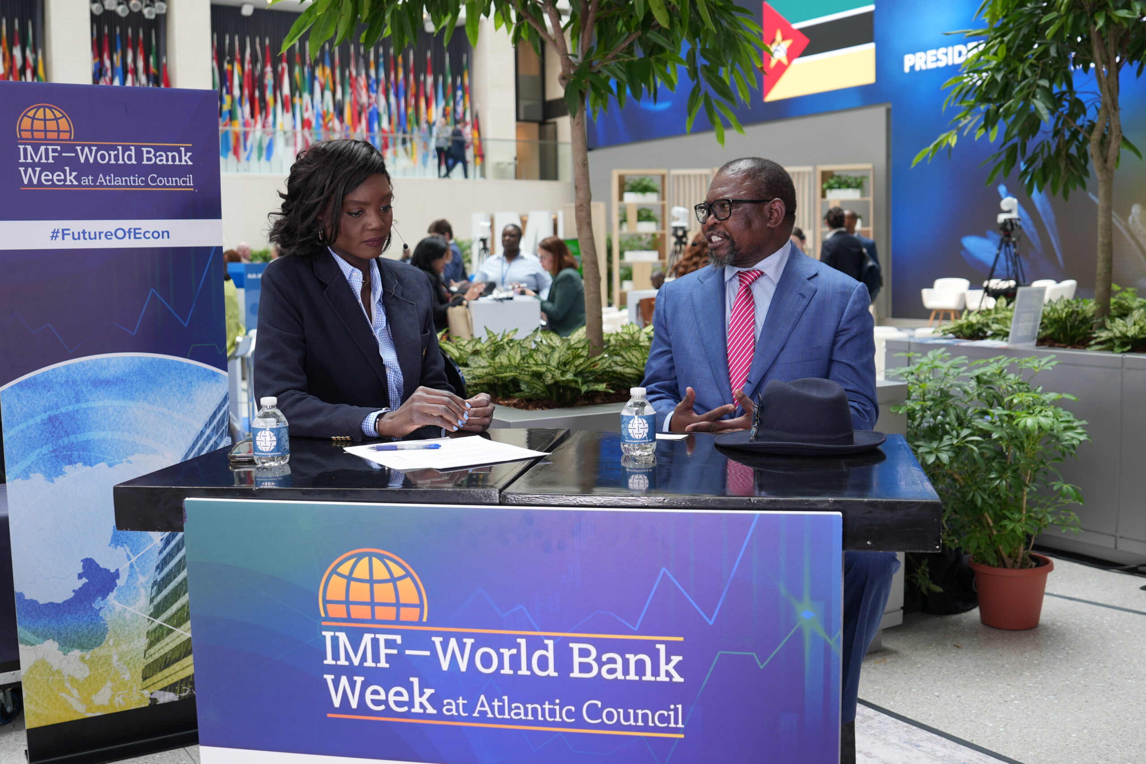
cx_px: 573
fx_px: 1146
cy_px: 382
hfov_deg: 53.1
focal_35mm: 36
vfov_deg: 36.9
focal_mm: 24
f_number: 3.2
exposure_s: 1/50
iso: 100
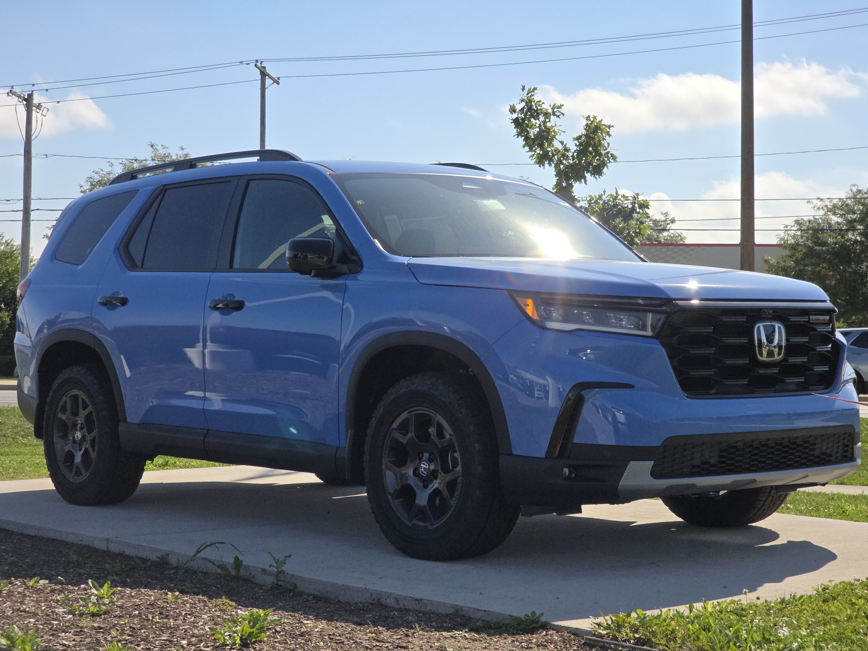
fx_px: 1730
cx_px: 434
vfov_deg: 21.3
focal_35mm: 69
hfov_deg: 28.2
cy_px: 326
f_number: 2.4
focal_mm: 7.9
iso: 50
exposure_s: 1/3345
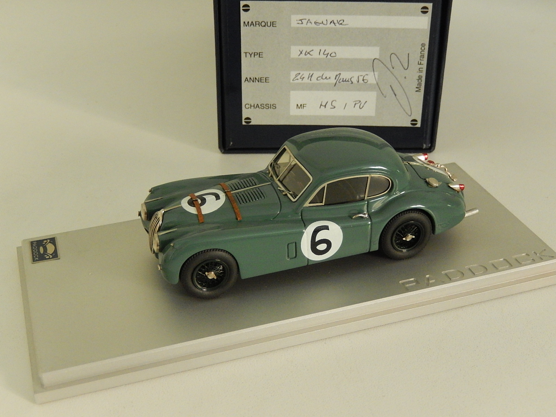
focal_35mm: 51
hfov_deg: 37.5
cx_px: 278
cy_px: 208
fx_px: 819
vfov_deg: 28.6
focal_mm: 9.2
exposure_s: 1/6
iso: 800
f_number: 4.5
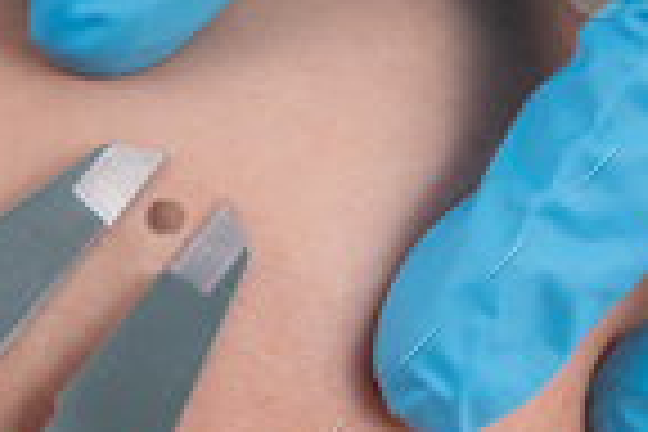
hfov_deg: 4.8
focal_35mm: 431
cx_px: 81
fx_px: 7757
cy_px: 196
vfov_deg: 3.2
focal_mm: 105
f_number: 5
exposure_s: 1/200
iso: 64
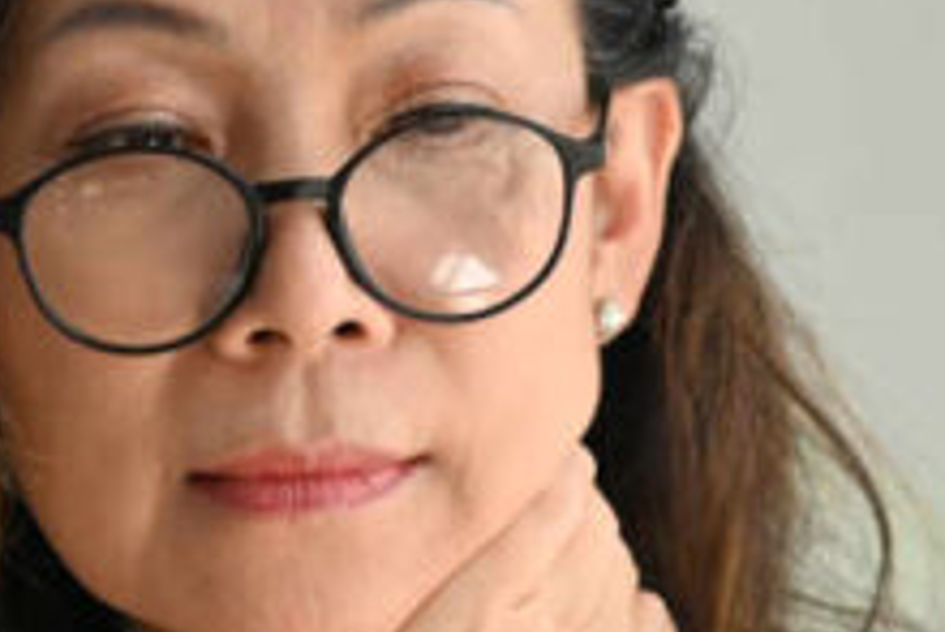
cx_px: -99
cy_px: 789
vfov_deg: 3.5
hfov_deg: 5.2
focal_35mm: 396
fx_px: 10401
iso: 400
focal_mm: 85
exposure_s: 1/1000
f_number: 2.8
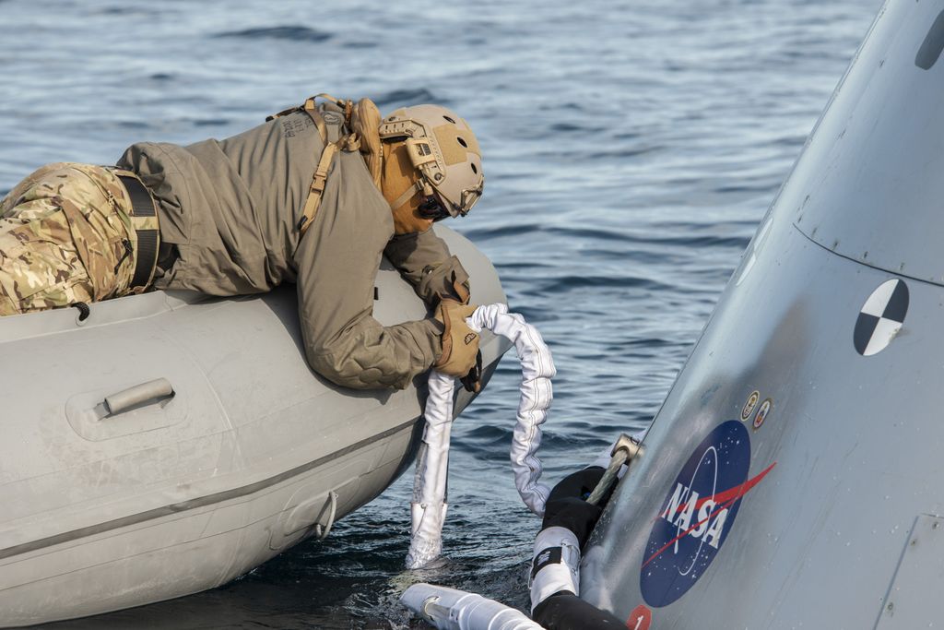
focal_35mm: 230
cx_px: 472
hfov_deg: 8.9
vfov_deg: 6.0
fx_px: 6032
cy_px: 315
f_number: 9
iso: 500
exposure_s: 1/800
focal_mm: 230
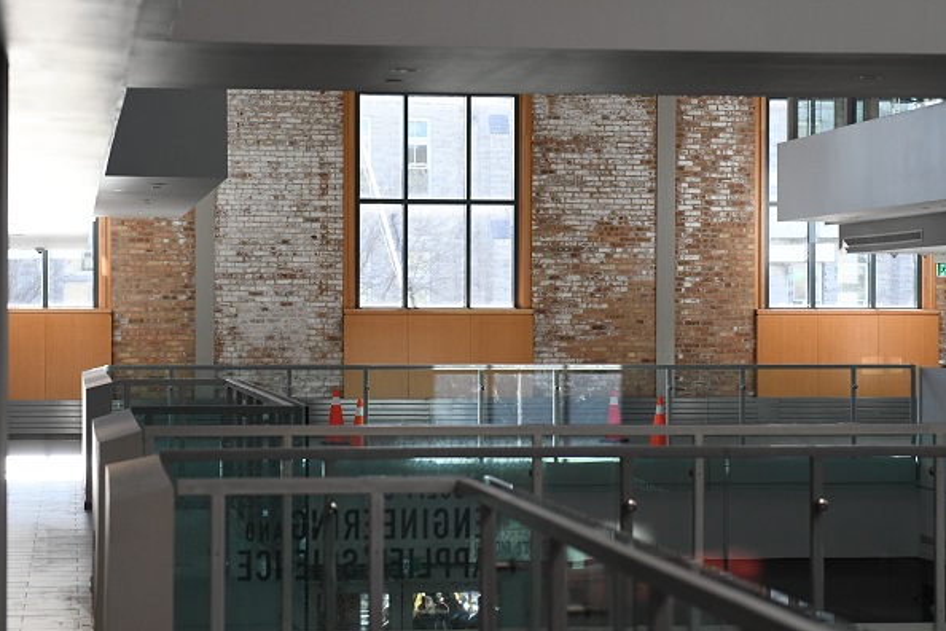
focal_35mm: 94
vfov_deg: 14.6
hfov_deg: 21.7
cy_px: 314
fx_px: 2470
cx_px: 471
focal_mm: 62
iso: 2500
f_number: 2.8
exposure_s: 1/4000
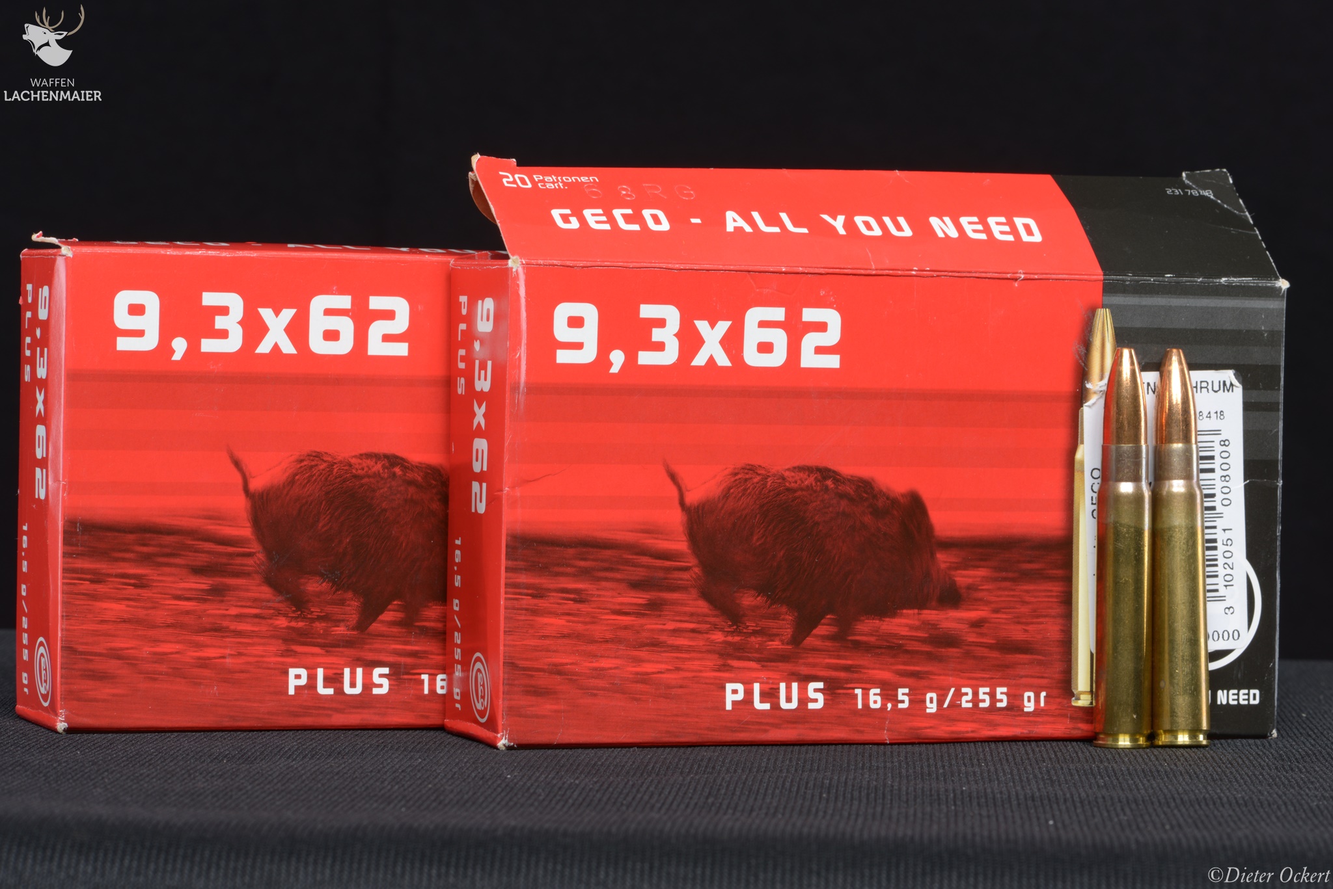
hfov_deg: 19.4
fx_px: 3889
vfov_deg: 13.1
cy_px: 444
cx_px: 666
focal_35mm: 105
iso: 100
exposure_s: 1/60
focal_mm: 105
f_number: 22
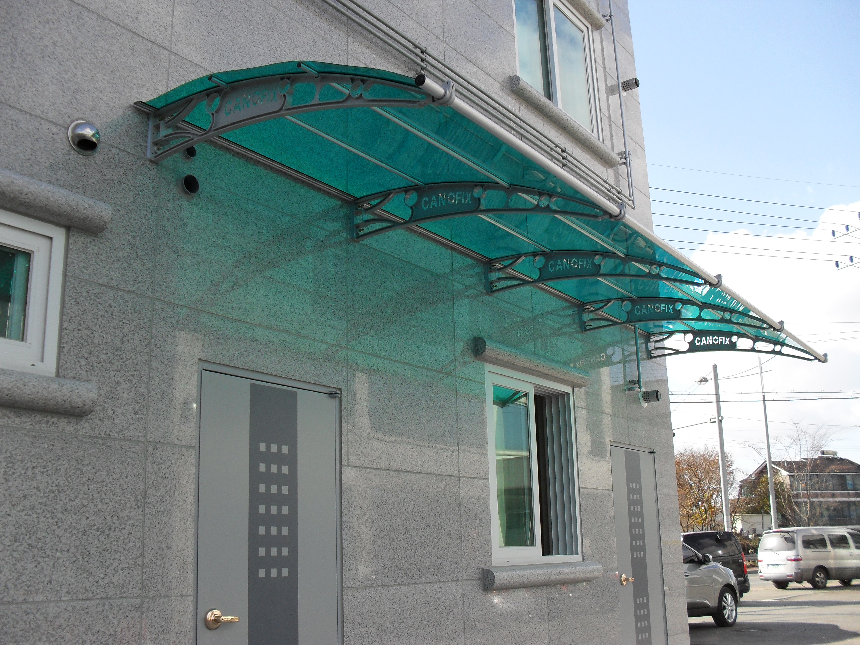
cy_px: 322
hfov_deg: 52.6
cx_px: 430
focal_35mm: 35
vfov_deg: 40.7
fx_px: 870
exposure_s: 1/500
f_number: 3.2
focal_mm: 6.3
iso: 100
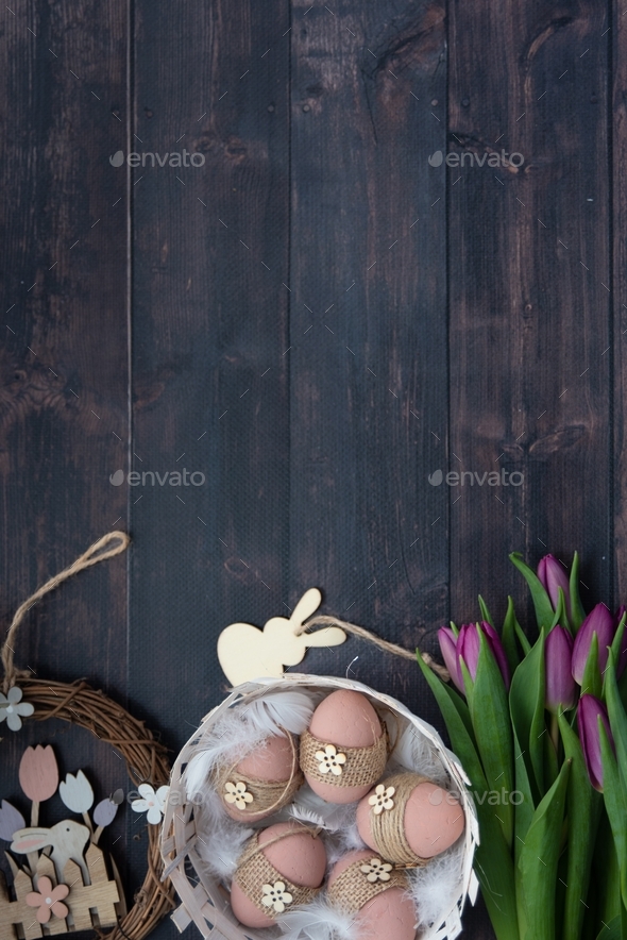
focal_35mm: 56
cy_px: 470
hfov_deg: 24.2
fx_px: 1462
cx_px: 314
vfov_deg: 35.6
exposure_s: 1/60
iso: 200
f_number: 4.5
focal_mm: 56
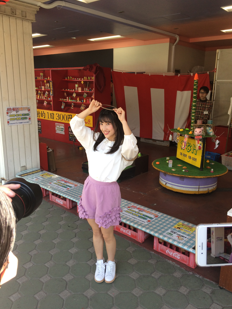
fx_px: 268
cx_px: 118
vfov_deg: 60.0
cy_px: 158
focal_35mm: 30
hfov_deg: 46.8
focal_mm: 4.15
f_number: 2.2
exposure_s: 1/121
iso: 32
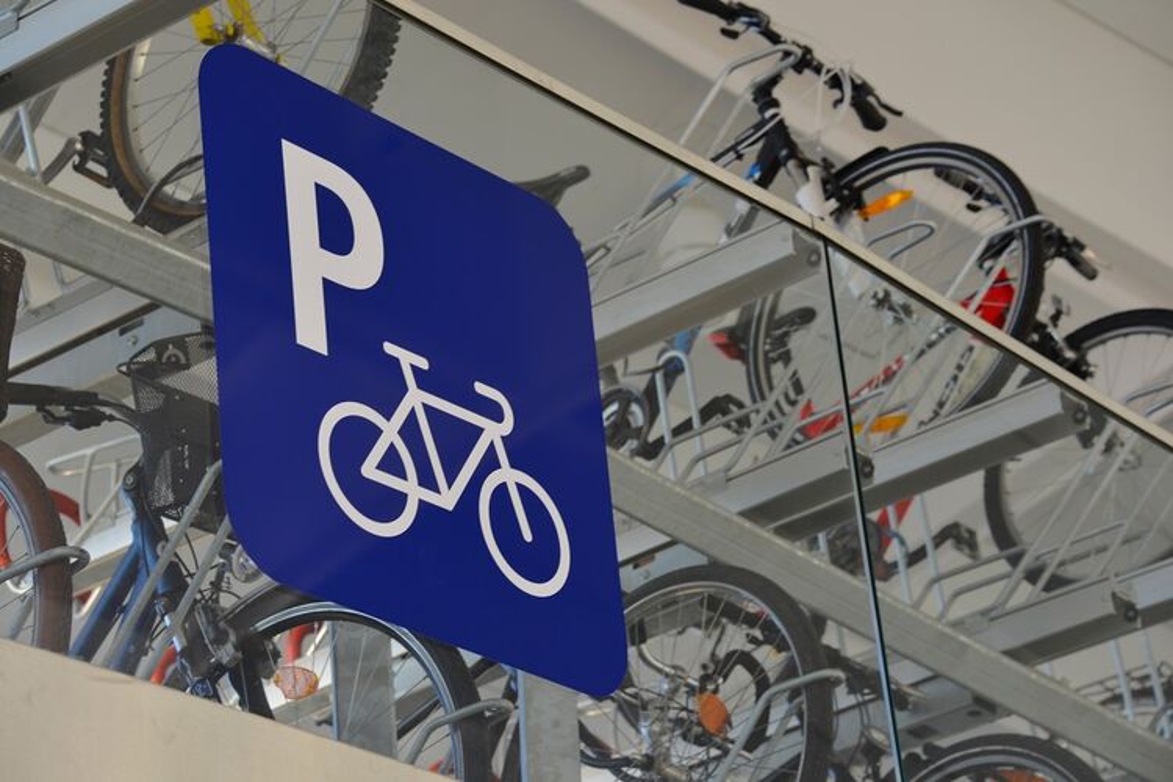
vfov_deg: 11.2
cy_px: 391
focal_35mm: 122
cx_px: 586
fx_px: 3975
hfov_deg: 16.8
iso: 100
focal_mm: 122
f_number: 8
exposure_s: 1/25
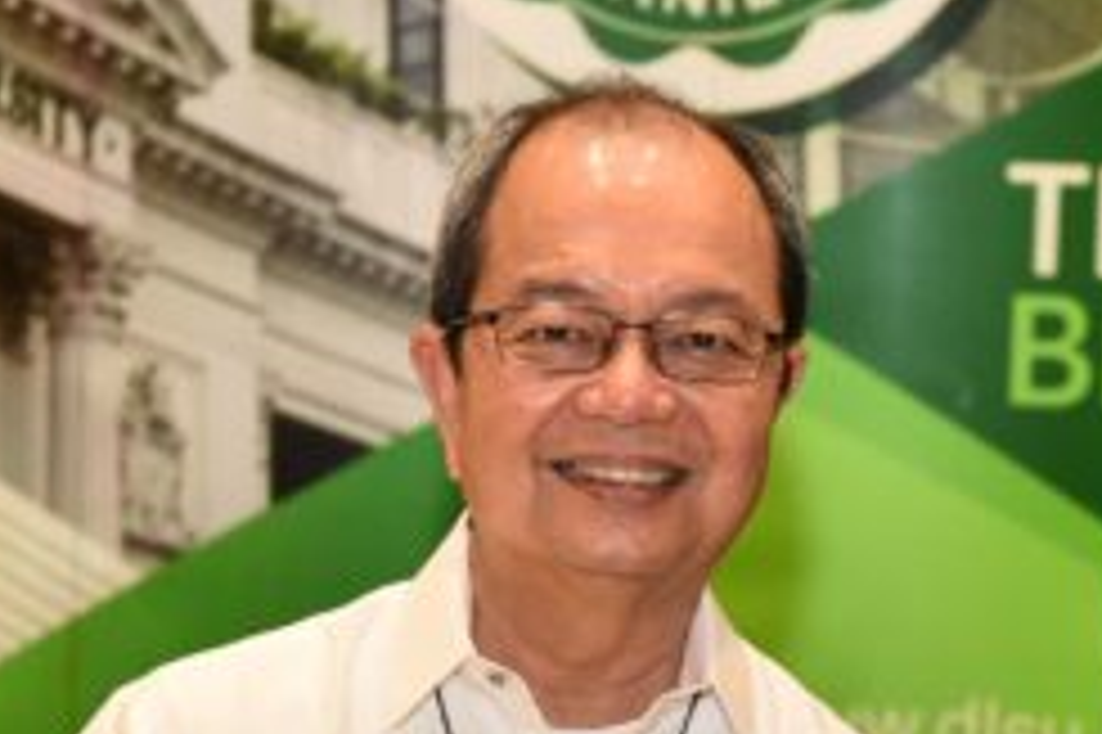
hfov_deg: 13.0
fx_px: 4803
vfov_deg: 8.7
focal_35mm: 157
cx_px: 913
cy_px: 567
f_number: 3.2
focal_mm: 50
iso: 1600
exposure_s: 1/125
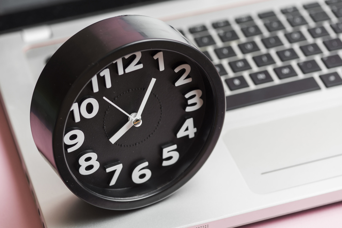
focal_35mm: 105
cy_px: 114
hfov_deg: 19.4
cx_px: 171
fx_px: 998
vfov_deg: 13.1
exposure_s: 1/160
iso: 125
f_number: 7.1
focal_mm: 105
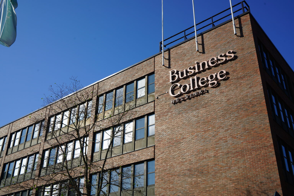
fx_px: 310
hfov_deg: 50.7
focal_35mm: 38
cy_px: 98
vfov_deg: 35.1
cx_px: 147
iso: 100
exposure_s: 1/200
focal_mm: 38
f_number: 10
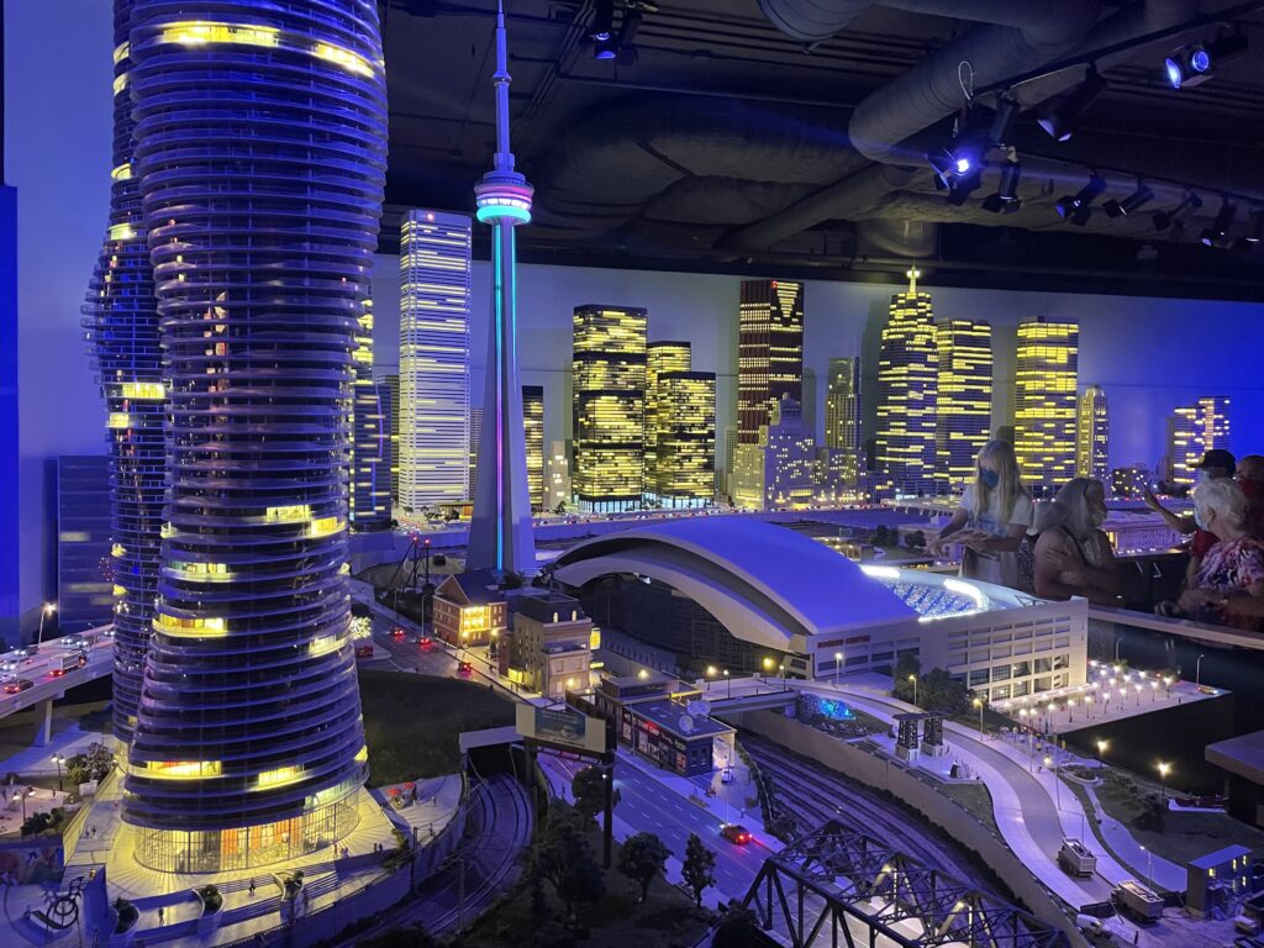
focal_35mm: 26
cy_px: 474
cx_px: 632
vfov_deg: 53.1
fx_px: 949
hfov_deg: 67.3
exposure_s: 1/37
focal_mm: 4.2
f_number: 1.6
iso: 640
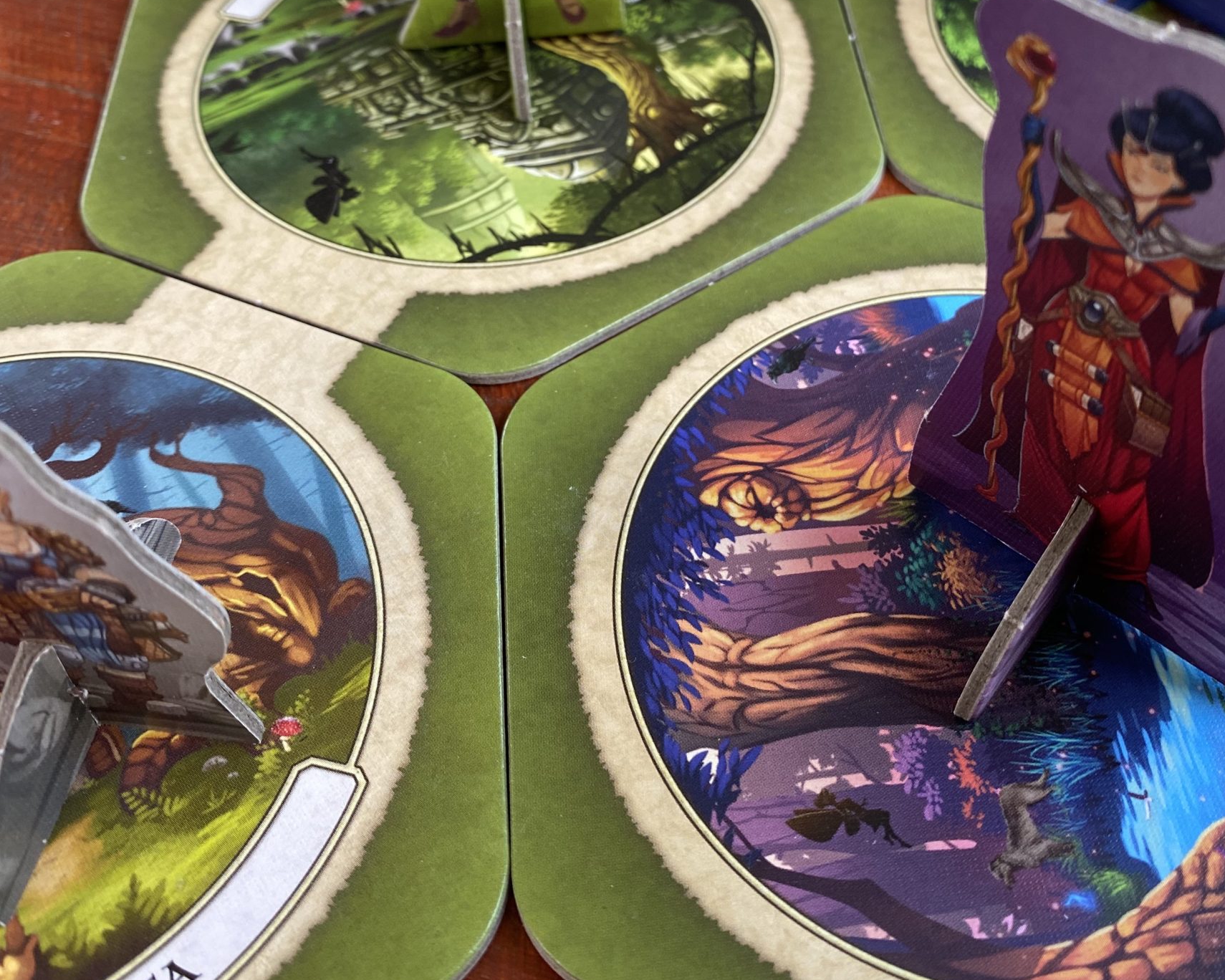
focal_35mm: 38
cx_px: 710
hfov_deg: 47.8
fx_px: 1378
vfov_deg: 38.6
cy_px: 300
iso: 80
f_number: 1.8
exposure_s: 1/122
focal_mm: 4.25
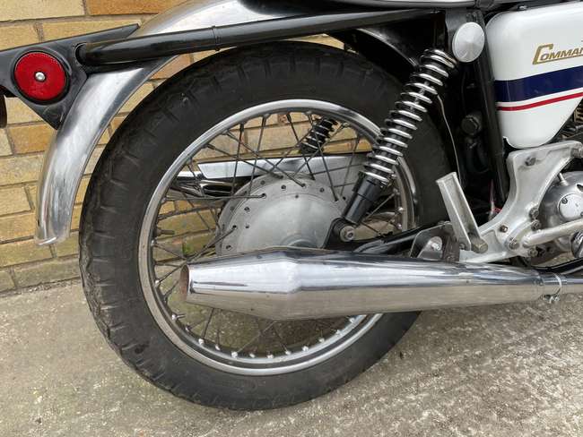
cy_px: 218
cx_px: 292
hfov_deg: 67.3
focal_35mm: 26
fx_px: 438
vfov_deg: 53.1
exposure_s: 1/467
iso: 32
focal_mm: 4.2
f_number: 1.6
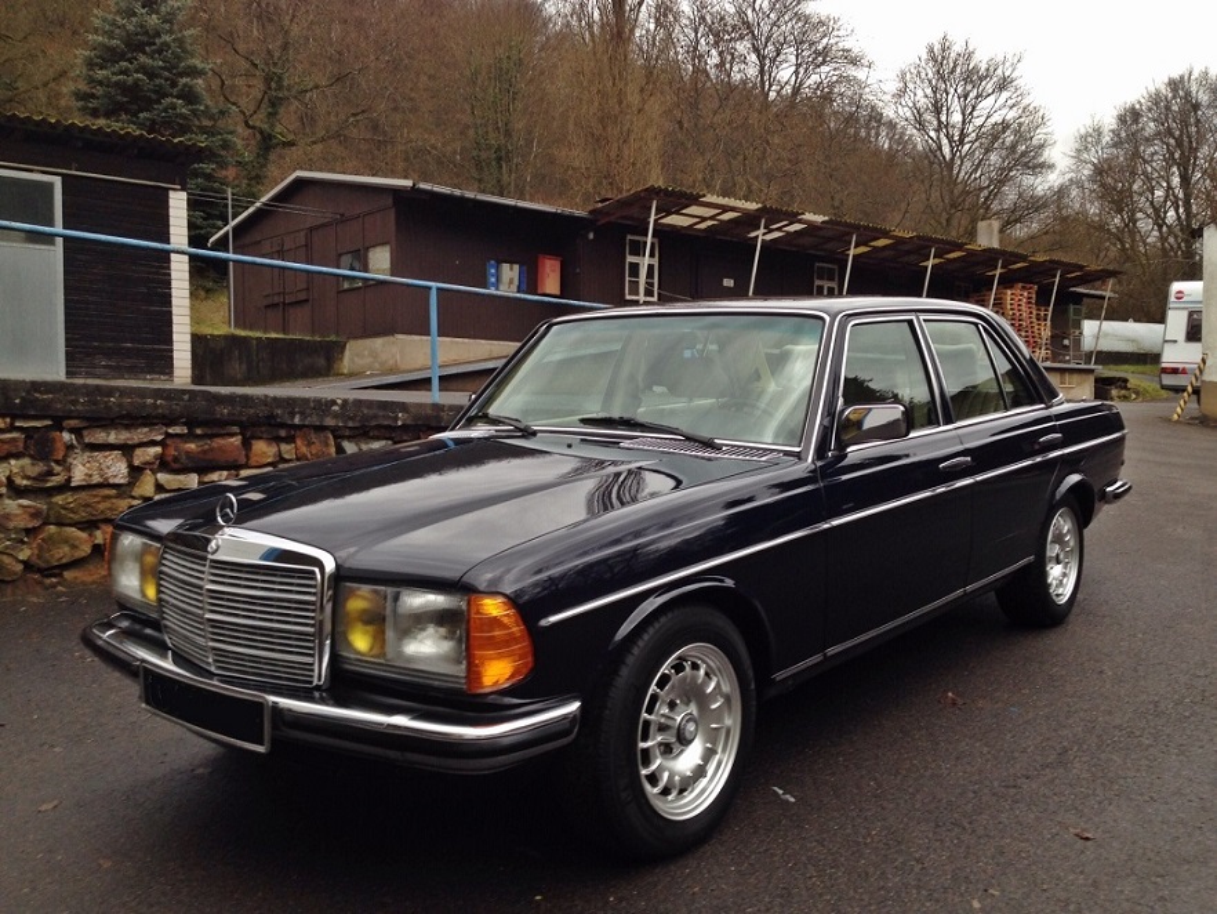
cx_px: 608
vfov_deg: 43.0
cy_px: 457
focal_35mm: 33
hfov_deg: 55.3
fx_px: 1161
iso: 50
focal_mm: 4.12
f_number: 2.4
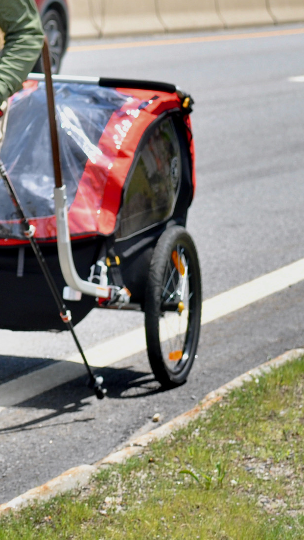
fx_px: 2621
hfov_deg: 6.6
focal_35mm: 183
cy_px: 48
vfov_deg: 11.7
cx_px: -88
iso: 200
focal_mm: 40
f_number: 8
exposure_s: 1/500
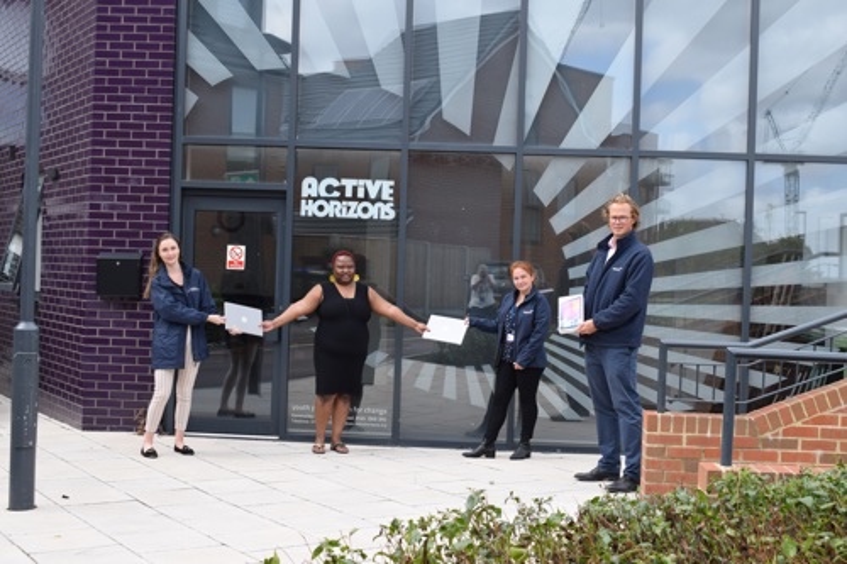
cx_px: 424
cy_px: 282
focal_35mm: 48
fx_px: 1129
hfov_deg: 41.1
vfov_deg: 28.1
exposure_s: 1/250
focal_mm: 32
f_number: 8
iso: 250
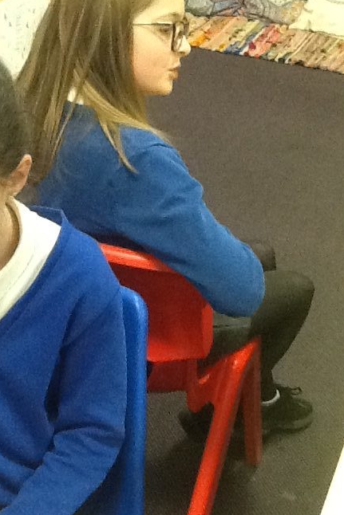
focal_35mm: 68
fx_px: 974
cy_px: 303
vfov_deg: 29.6
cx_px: 68
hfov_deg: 19.8
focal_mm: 2.03
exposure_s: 1/17
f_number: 2.4
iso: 320
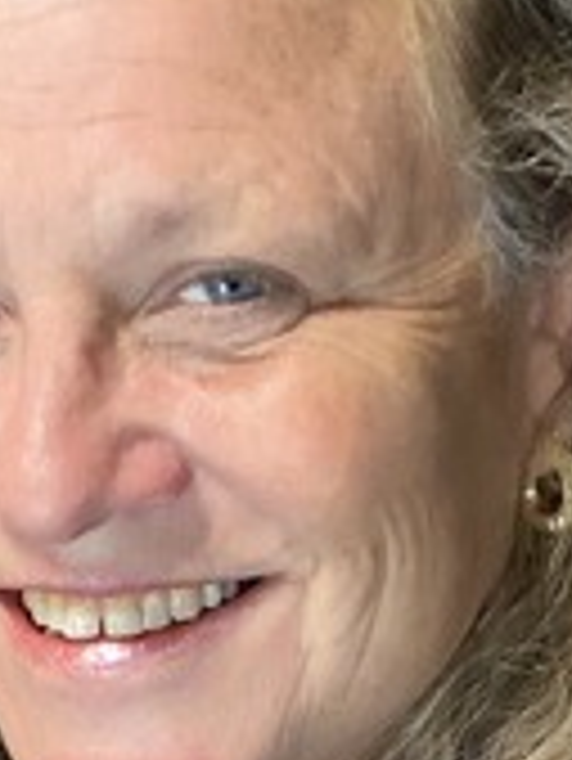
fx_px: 2663
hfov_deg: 12.3
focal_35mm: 121
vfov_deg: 15.4
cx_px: 293
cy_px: 1010
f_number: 1.8
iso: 400
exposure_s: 1/60
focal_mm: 4.25
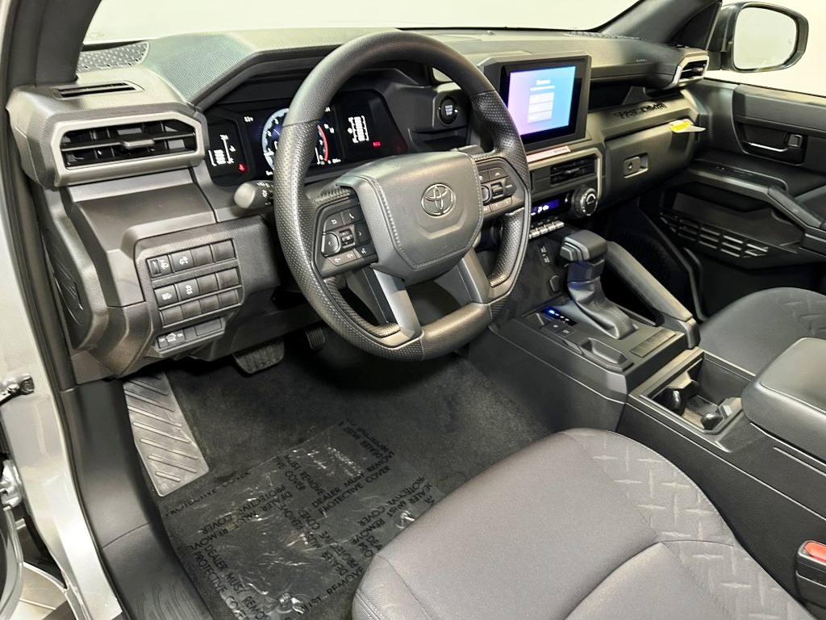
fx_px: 573
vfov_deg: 56.8
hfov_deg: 71.6
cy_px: 310
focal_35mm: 24
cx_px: 413
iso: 1000
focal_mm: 6.86
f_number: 1.78
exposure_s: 1/30
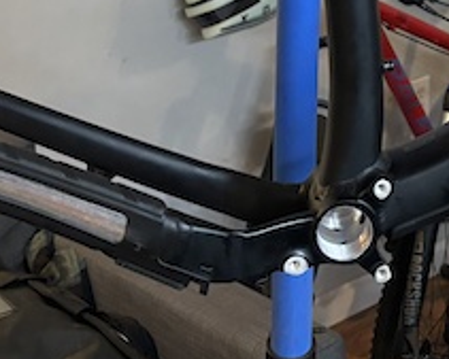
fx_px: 1276
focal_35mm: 96
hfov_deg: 19.6
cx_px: 406
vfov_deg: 14.4
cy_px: -255
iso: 250
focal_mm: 5.96
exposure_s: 1/60
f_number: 1.6
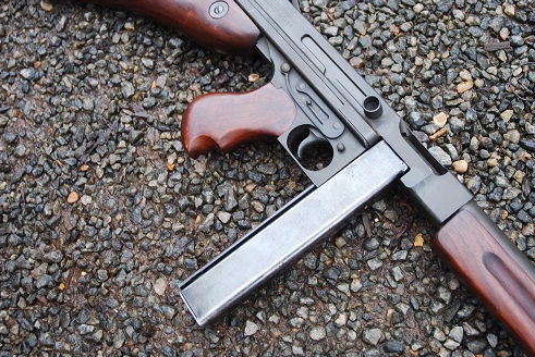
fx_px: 654
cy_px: 150
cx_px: 280
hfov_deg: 44.5
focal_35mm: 44
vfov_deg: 30.5
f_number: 3.8
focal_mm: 24
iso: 200
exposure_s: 1/40
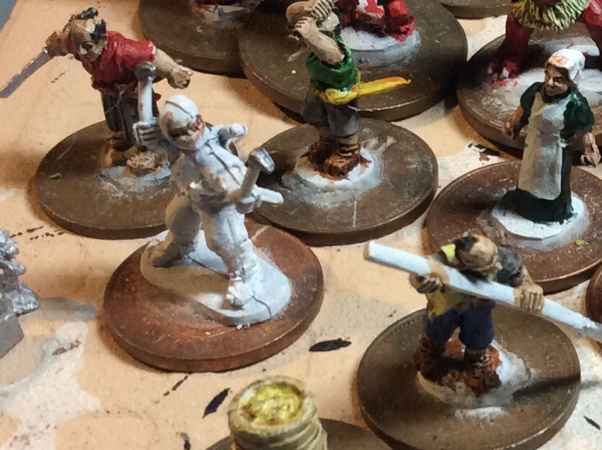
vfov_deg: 14.9
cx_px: 644
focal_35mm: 99
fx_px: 1719
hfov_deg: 19.1
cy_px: 164
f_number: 2.4
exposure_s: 1/25
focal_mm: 3.3
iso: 80
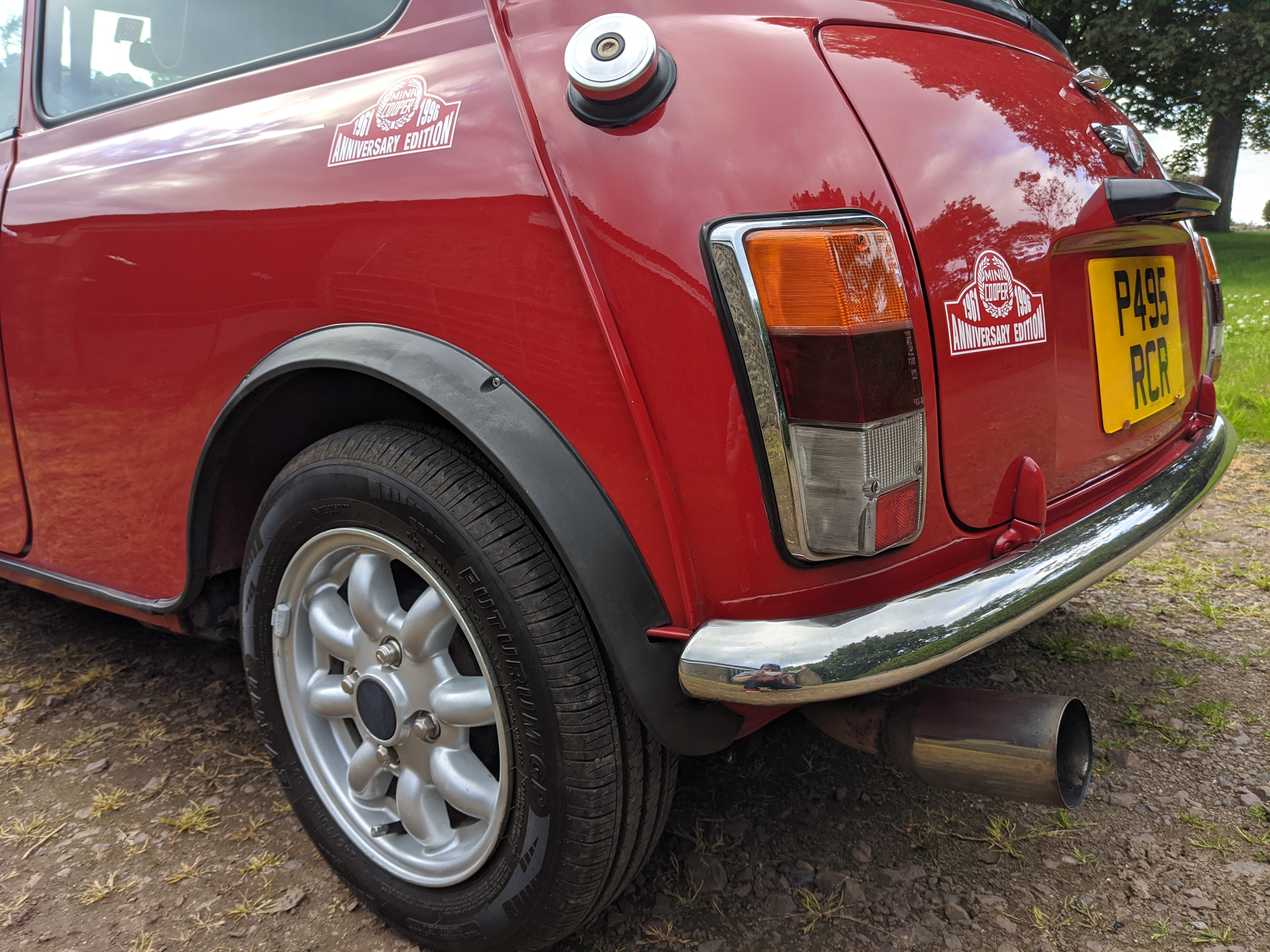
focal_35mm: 27
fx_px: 991
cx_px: 635
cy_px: 476
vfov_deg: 51.4
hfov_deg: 65.3
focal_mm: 4.38
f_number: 1.73
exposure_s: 1/356
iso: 46
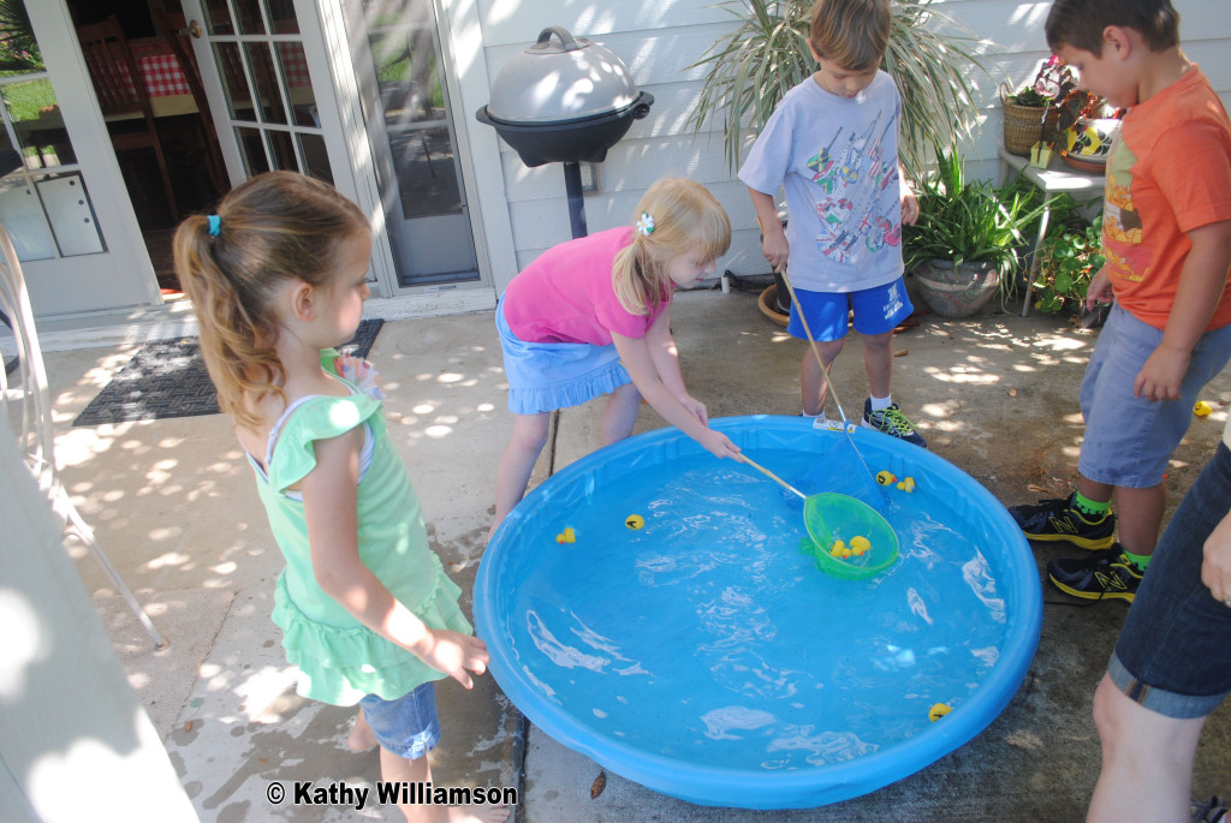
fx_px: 924
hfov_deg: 67.3
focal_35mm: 27
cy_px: 412
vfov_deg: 48.0
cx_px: 616
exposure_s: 1/100
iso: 200
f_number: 5
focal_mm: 18
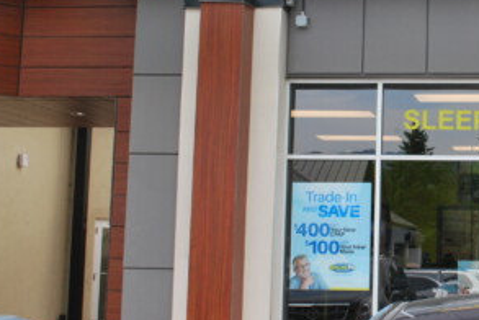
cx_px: 474
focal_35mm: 72
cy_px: 129
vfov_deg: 19.0
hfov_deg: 26.6
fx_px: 959
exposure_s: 1/250
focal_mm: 22
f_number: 8
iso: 400
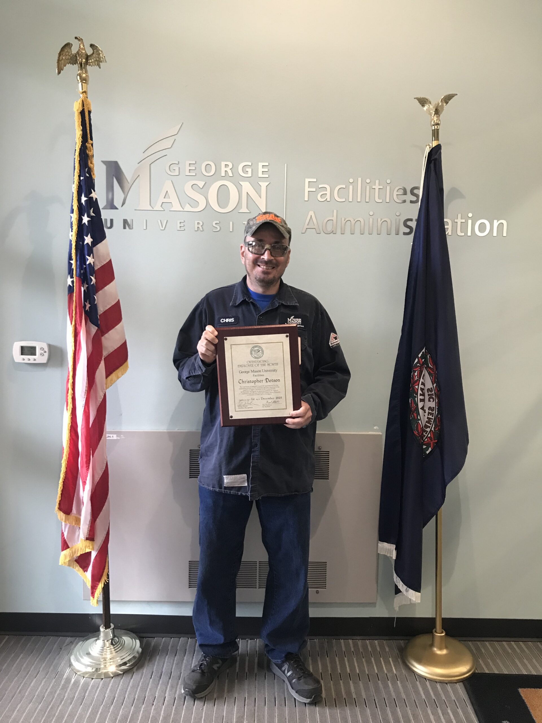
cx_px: 271
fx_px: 585
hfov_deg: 49.7
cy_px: 362
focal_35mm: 28
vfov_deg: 63.4
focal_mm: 3.99
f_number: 1.8
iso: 40
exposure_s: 1/15
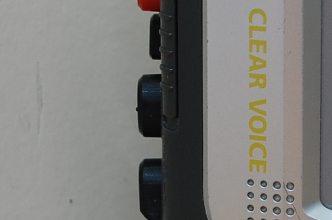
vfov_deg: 4.6
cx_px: 419
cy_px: 190
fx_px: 2751
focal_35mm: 299
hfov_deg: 6.8
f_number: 5.6
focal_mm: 55
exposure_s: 1/30
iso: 400
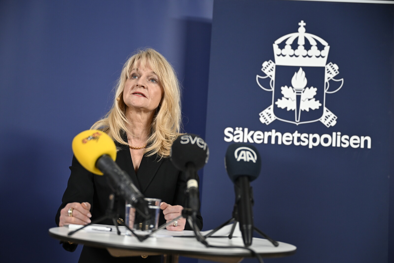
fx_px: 580
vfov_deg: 25.5
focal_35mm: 53
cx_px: 197
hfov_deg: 37.5
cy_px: 132
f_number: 2.8
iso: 1250
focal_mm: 53
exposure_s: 1/320
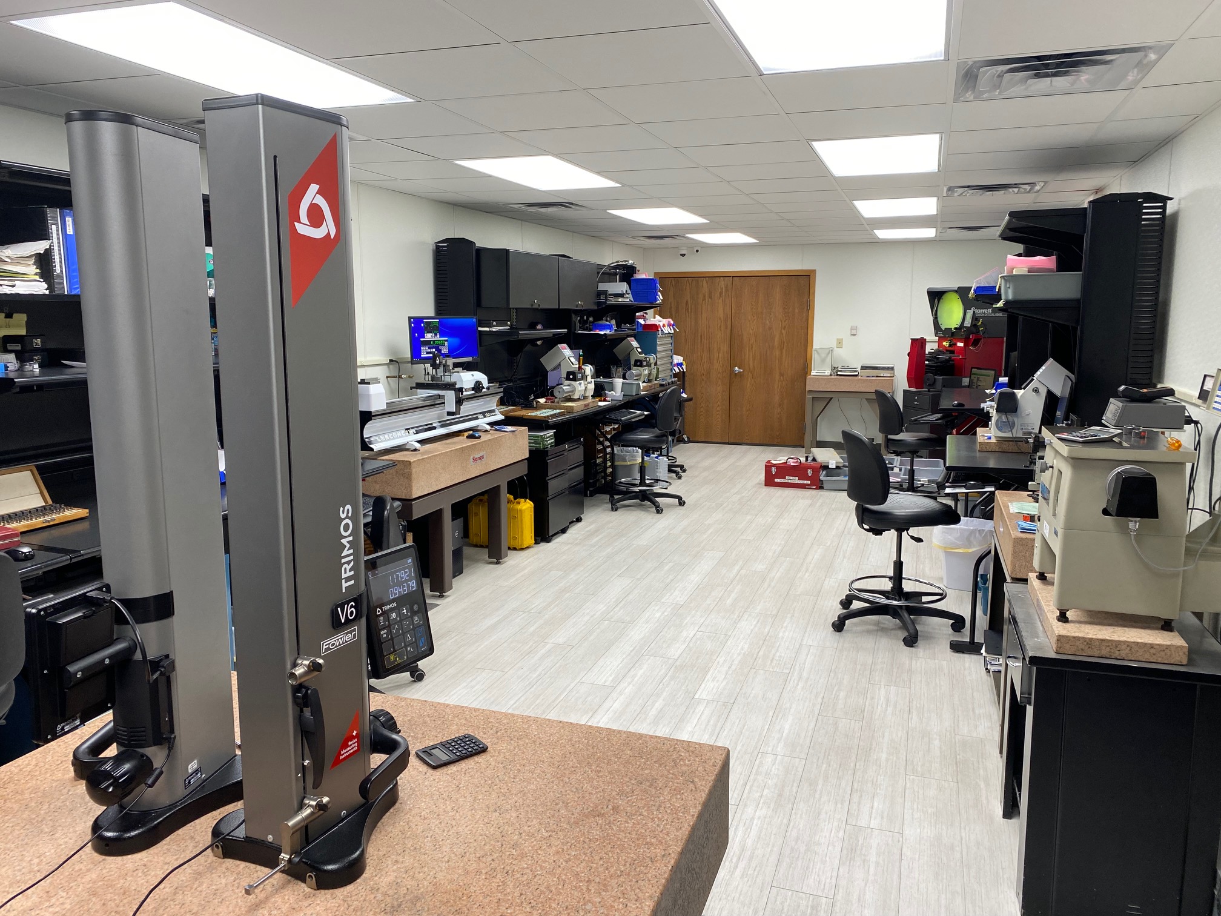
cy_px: 458
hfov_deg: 67.3
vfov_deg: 53.1
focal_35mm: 26
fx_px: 917
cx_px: 610
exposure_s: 1/120
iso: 80
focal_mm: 4.25
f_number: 1.8
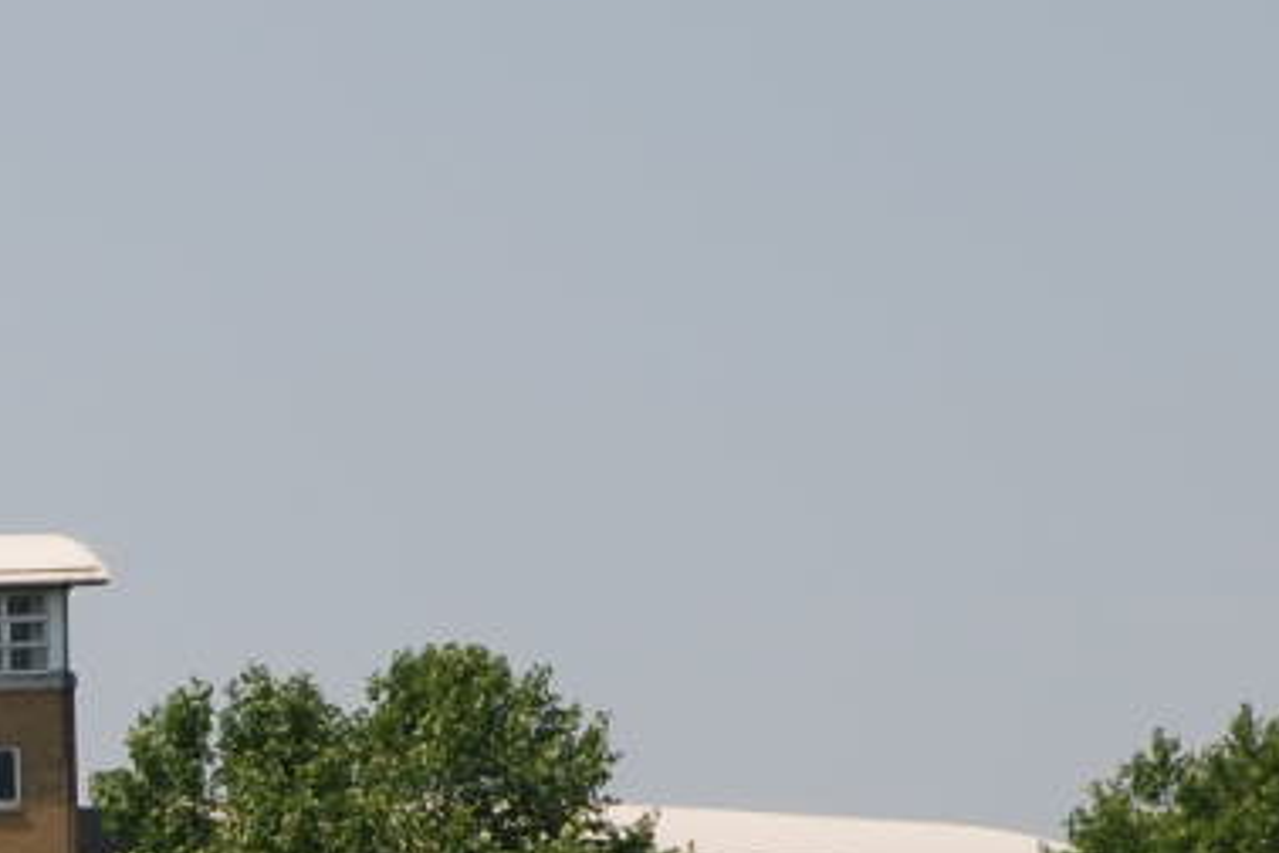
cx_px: -1712
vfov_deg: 3.7
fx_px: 13109
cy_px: 1787
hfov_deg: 5.4
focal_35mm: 369
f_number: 7.1
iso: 100
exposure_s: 1/200
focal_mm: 48
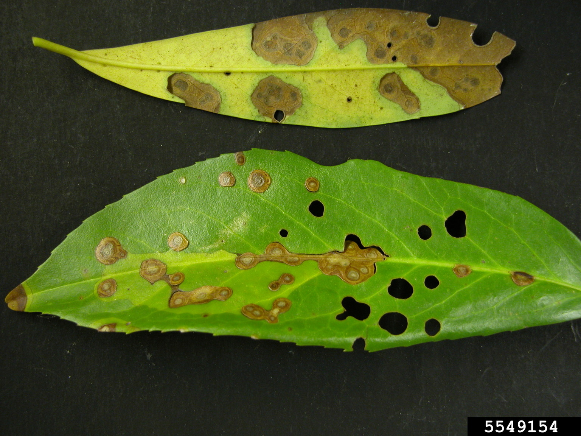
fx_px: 1091
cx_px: 290
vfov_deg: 22.6
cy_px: 218
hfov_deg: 29.8
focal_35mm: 65
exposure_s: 1/4
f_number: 3.2
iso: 160
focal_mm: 16.8
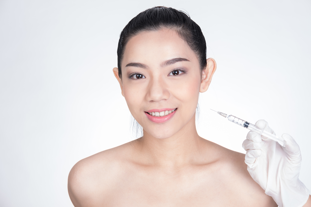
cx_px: 156
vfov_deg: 25.5
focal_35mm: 53
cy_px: 104
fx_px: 458
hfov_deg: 37.5
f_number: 7.1
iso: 100
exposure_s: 1/125
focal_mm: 35
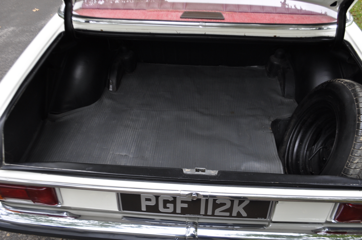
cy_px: 120
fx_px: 331
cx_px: 181
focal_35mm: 33
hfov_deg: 57.3
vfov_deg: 39.9
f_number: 5.6
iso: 400
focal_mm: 22
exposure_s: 1/125
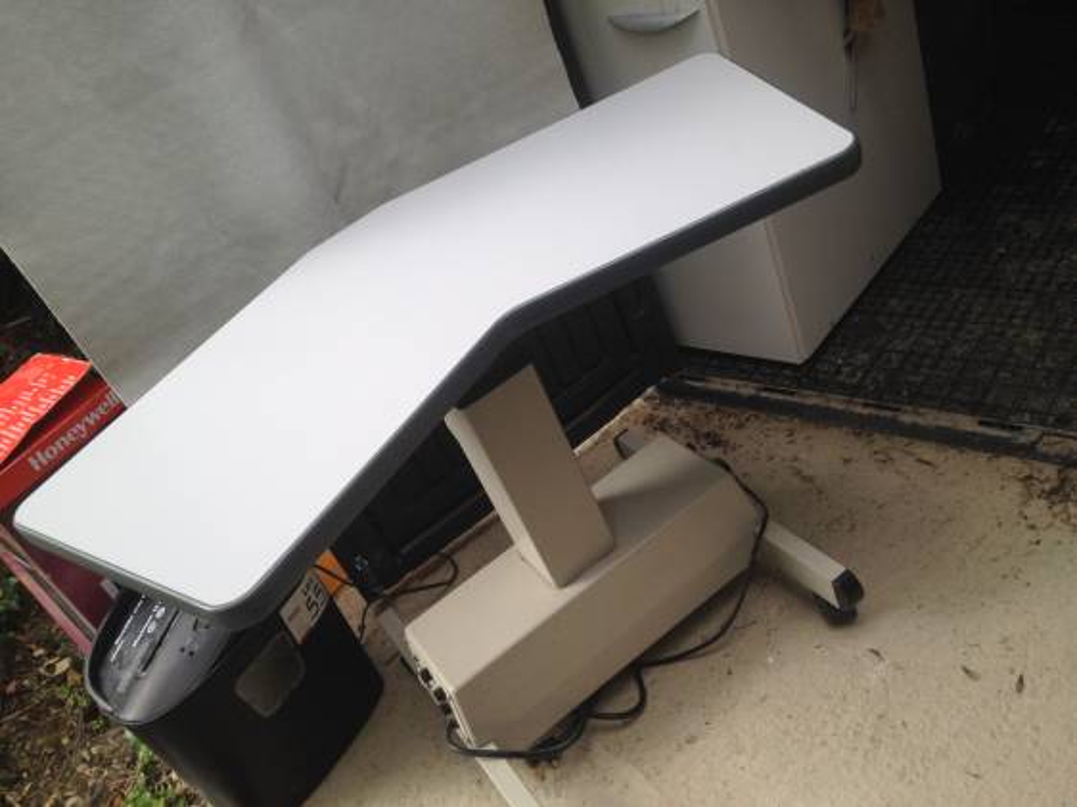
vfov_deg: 40.7
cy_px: 404
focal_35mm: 35
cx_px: 538
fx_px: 1088
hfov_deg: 52.6
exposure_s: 1/308
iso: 50
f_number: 2.4
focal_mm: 4.28
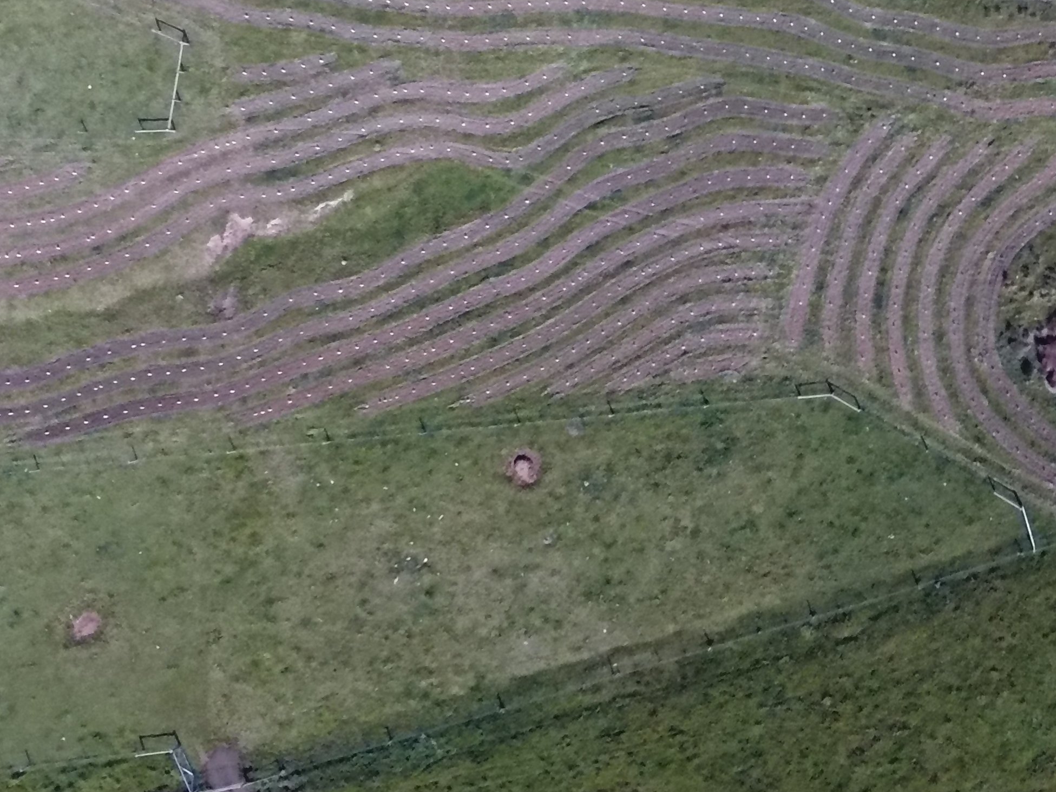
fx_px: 1251
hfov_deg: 41.1
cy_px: 117
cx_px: 1005
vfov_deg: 33.7
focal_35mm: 41
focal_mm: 3.61
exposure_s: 1/6410
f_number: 2.8
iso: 1600
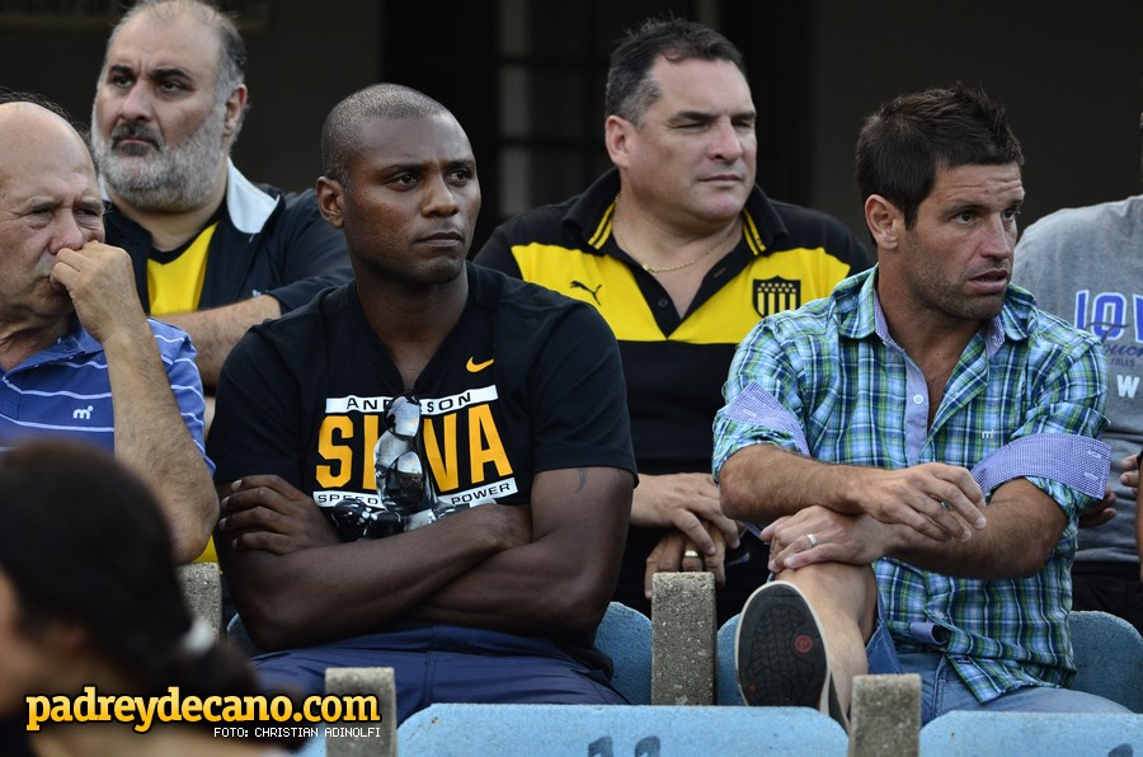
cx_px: 572
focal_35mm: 450
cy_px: 378
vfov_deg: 3.0
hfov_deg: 4.6
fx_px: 14257
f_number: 4.5
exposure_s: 1/400
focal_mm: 300
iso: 640
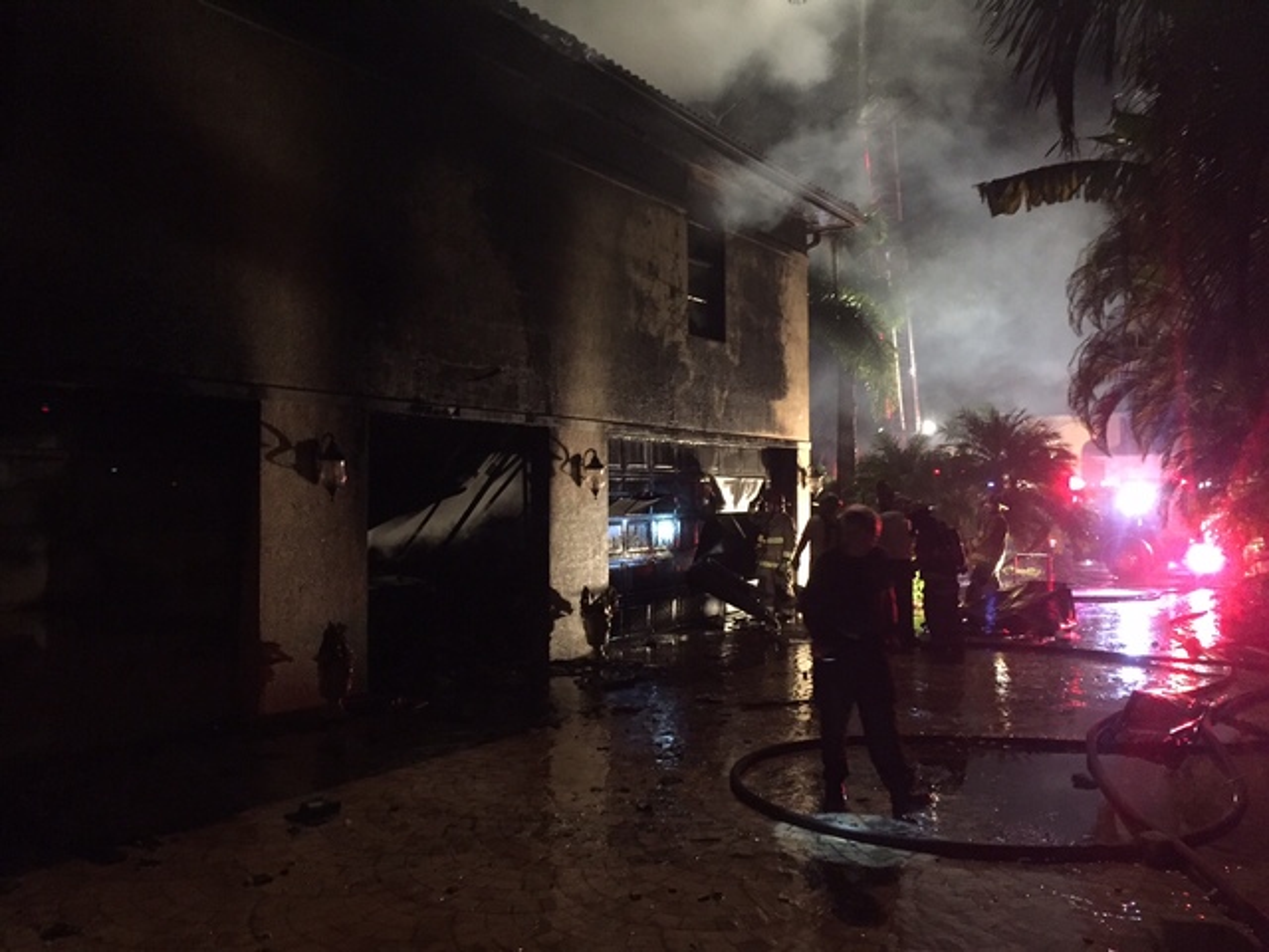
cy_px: 476
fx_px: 1063
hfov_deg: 61.7
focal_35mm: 29
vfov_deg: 48.2
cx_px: 634
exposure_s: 1/15
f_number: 2.2
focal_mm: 4.15
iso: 400
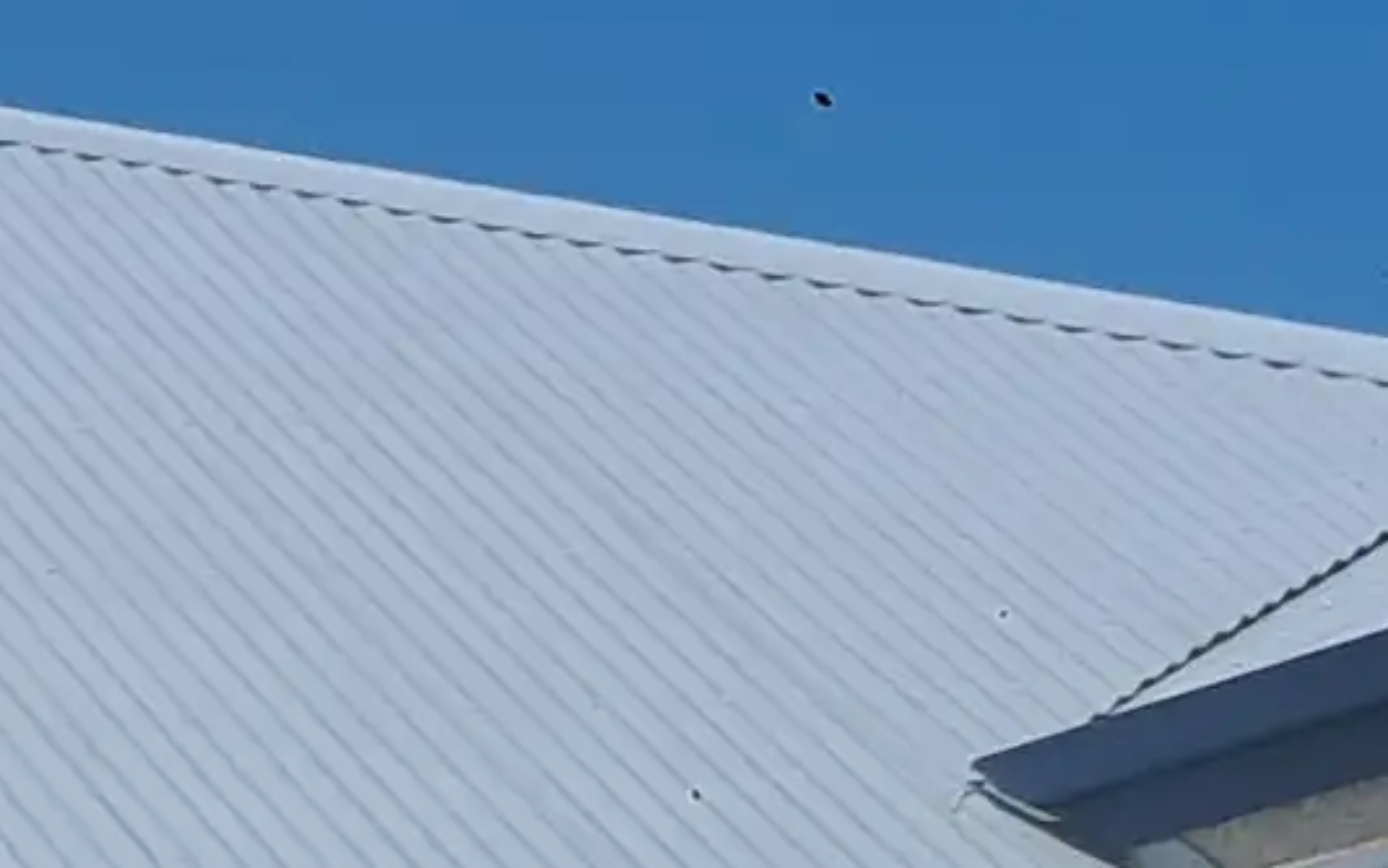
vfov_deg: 5.6
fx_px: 7870
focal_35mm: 208
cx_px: -2953
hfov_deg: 8.3
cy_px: 3207
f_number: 1.8
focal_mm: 5.4
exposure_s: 1/7024
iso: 50
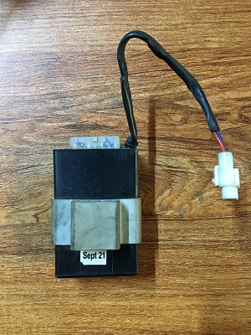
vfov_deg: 61.7
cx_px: 126
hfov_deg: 48.2
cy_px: 168
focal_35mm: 29
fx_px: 280
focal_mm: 4.15
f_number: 2.2
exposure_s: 1/25
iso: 200
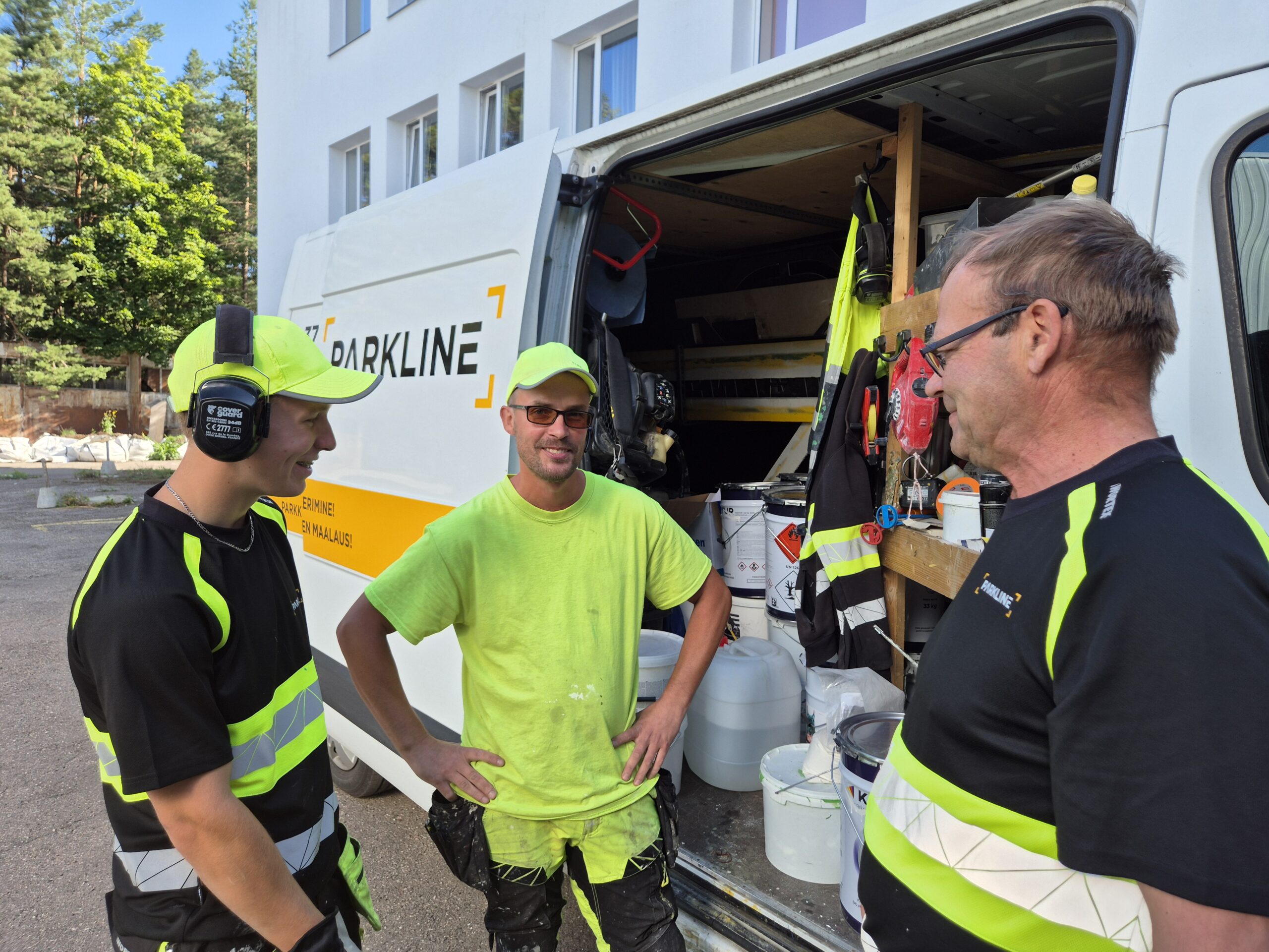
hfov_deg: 73.9
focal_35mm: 23
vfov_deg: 58.9
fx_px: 843
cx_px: 634
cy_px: 476
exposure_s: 1/358
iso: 25
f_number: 1.8
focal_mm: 5.4
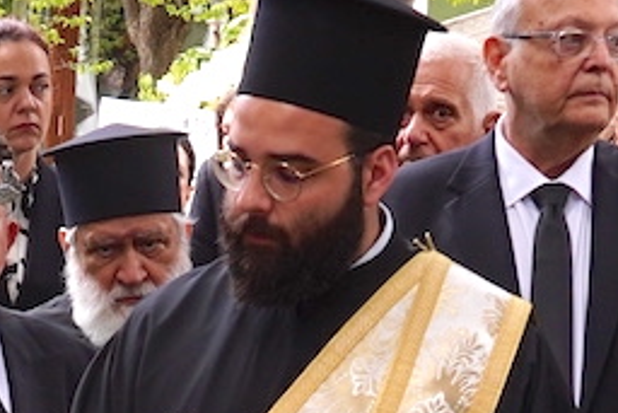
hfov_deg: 11.2
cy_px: 831
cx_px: -89
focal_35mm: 180
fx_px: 3092
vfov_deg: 7.3
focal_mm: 24
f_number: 5.6
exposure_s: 1/60
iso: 100
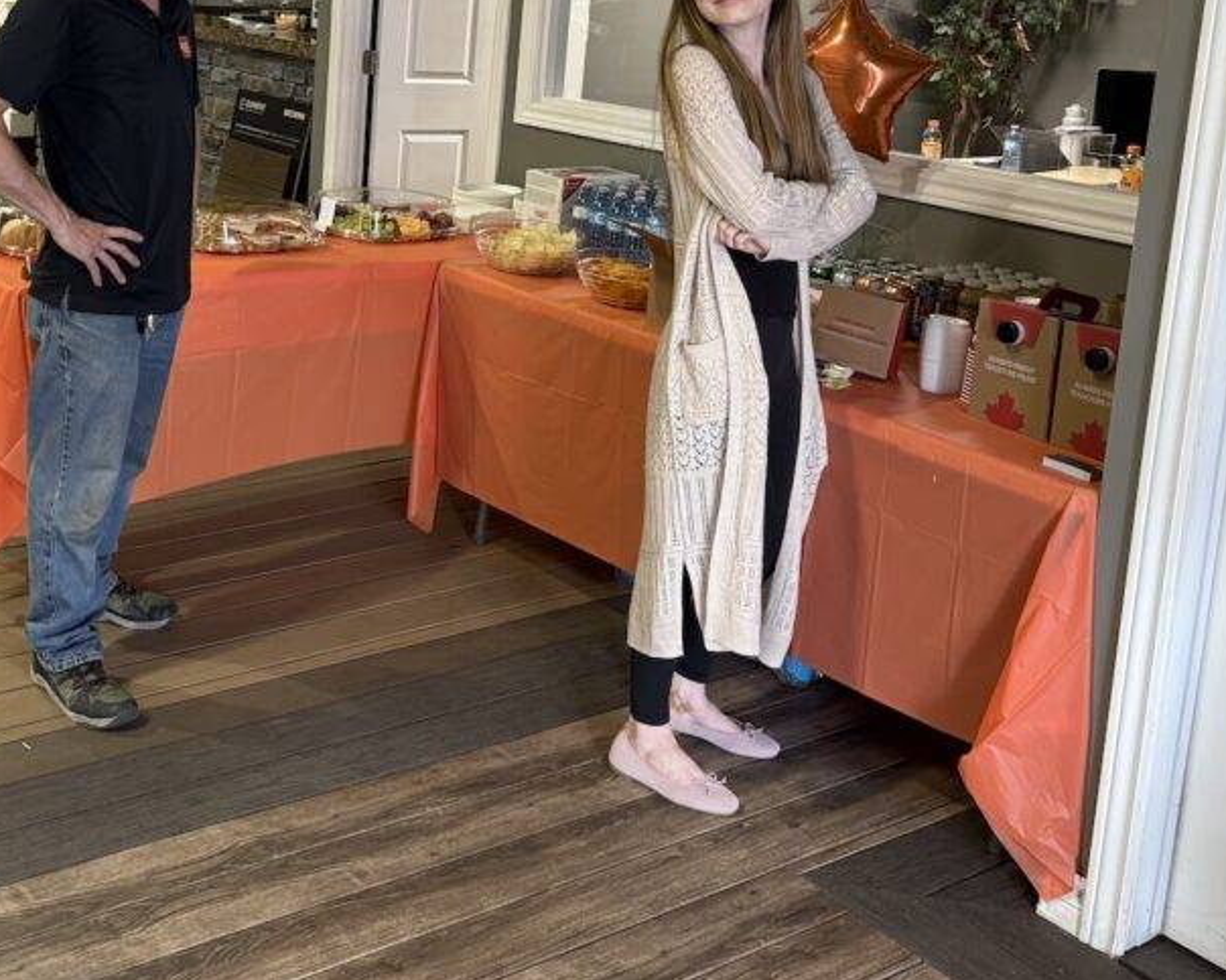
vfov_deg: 34.0
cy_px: 211
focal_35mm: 43
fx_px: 1560
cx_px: 412
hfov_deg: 42.3
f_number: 1.6
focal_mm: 5.96
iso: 160
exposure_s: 1/60
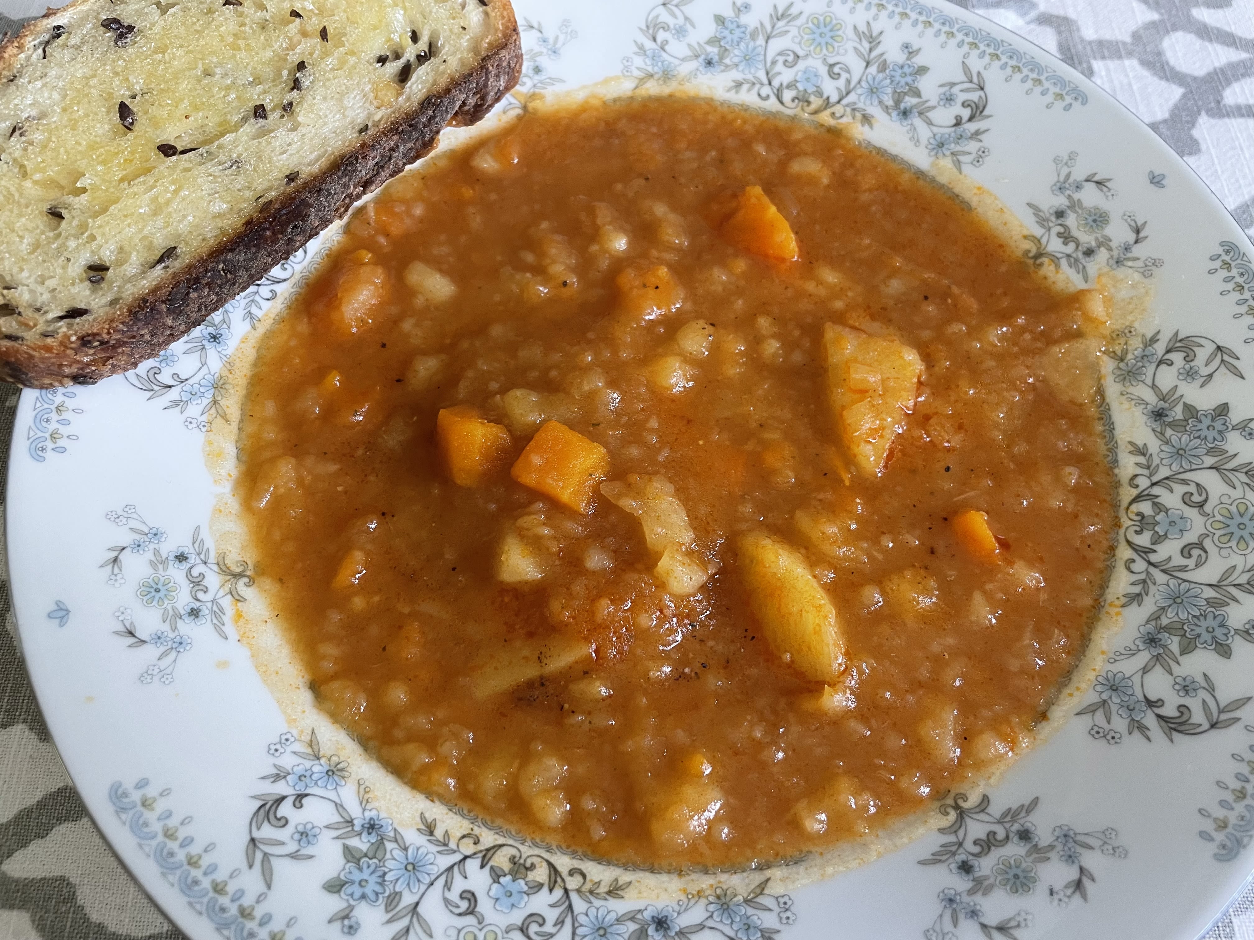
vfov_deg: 53.1
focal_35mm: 26
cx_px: 627
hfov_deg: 67.3
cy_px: 470
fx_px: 942
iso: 125
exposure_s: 1/67
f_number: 1.6
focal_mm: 4.2
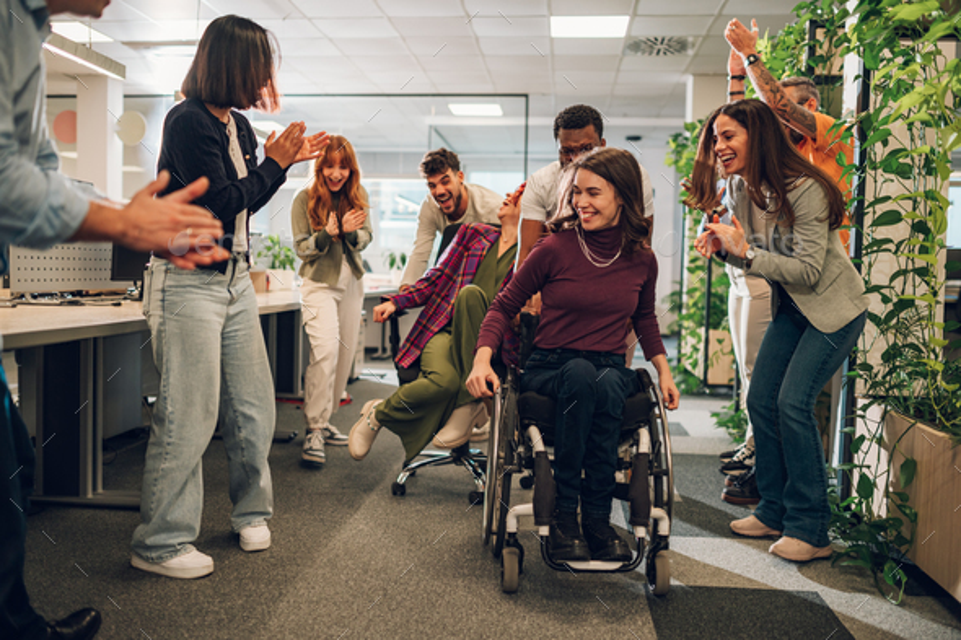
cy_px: 320
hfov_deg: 54.4
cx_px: 480
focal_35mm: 35
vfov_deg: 37.8
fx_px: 934
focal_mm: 35
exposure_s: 1/400
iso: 250
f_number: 1.8
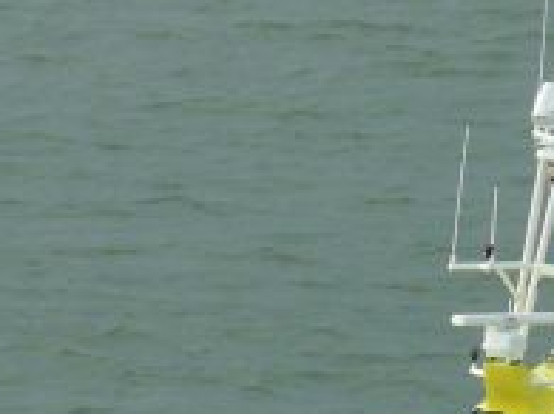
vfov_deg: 2.0
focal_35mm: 735
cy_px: 527
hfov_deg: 2.7
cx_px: 545
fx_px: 11756
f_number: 5.6
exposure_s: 1/320
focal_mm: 29.4
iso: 100
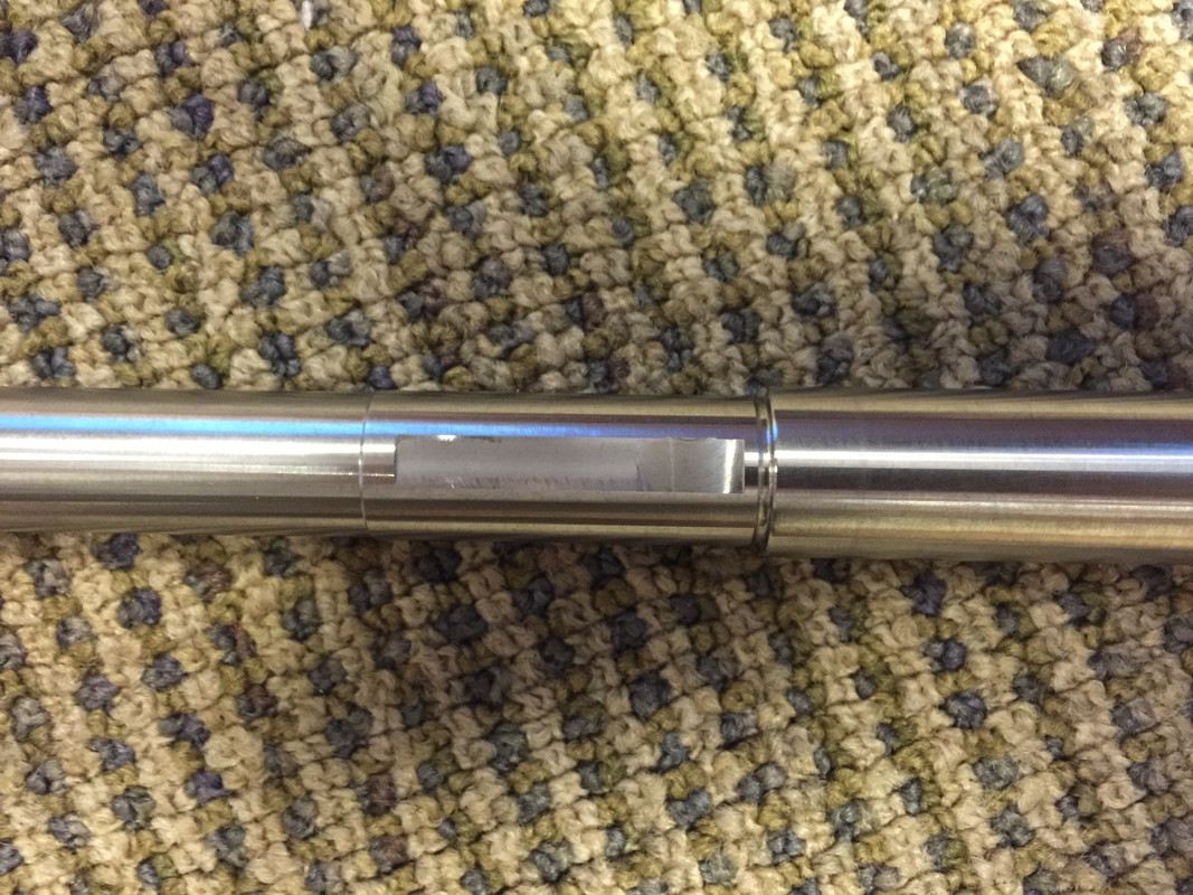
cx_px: 596
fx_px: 999
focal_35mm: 29
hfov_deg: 61.7
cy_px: 448
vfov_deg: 48.2
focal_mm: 4.15
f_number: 2.2
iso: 320
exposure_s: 1/15
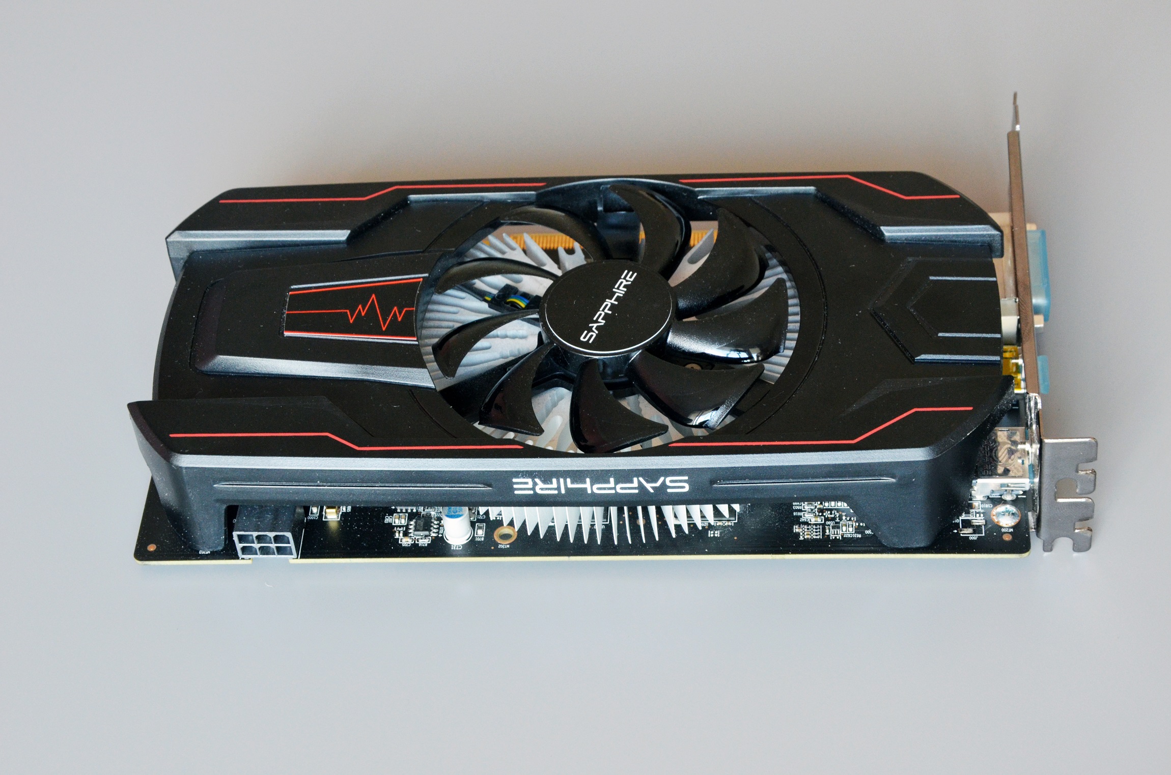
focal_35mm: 87
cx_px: 586
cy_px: 388
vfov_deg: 15.6
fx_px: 2824
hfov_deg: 23.4
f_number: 10
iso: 1000
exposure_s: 1/25
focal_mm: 58
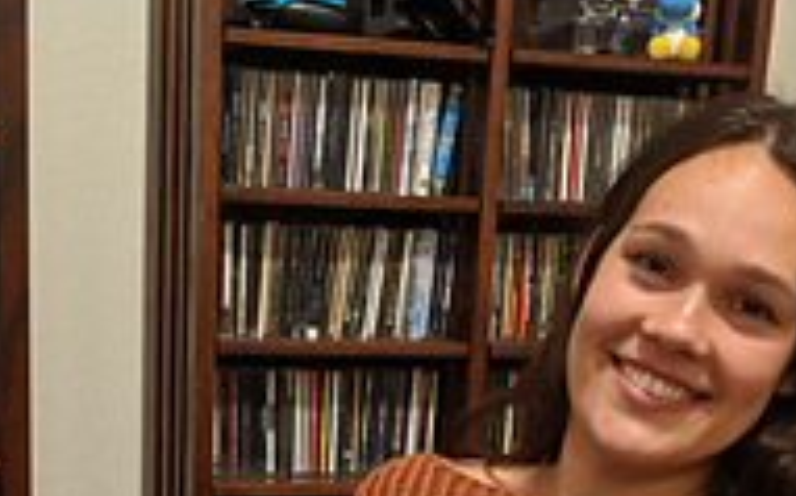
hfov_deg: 27.3
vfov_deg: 16.1
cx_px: 254
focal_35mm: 75
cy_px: 702
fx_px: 1626
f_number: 1.8
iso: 582
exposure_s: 1/24
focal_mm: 4.44
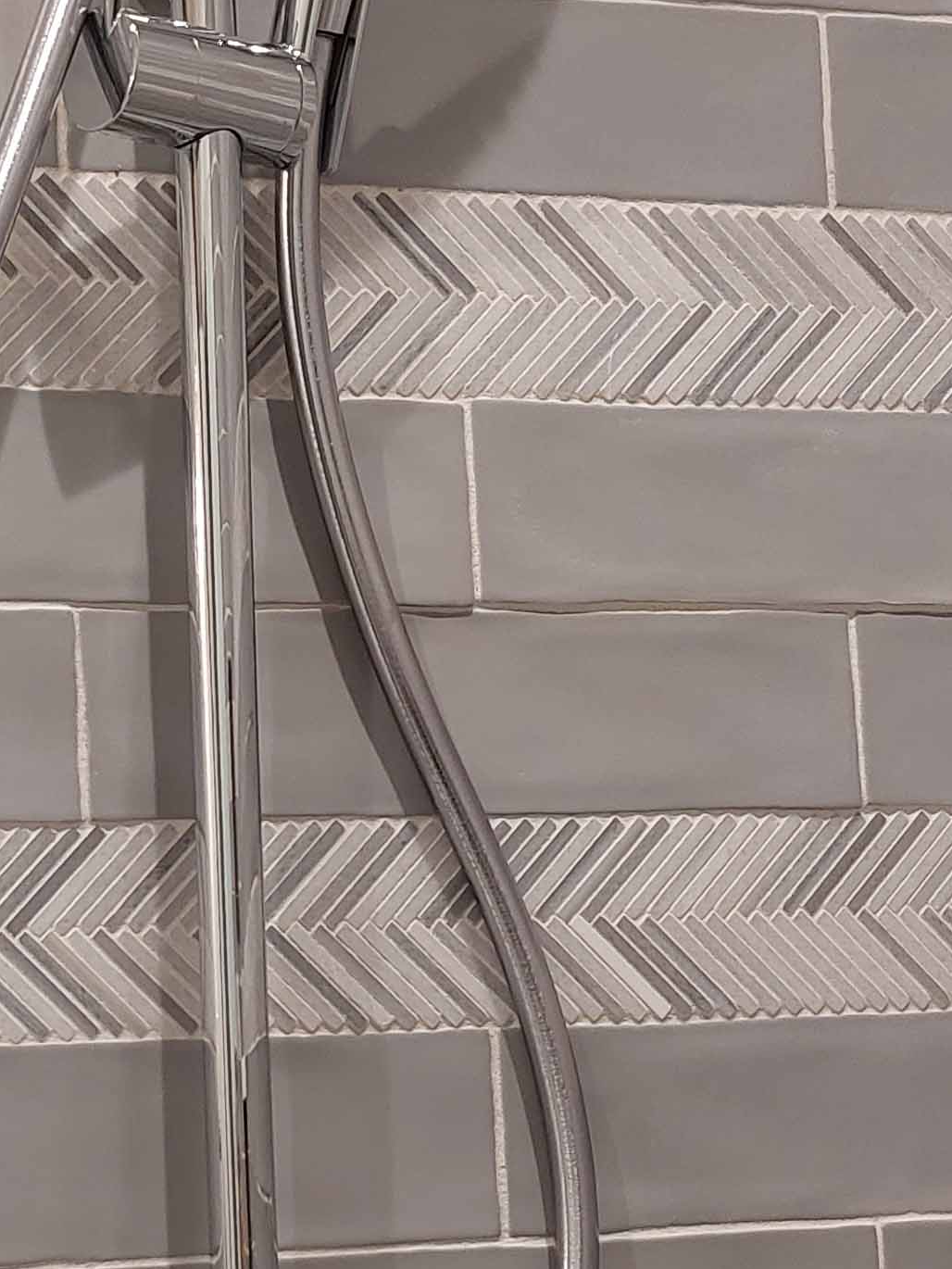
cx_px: 94
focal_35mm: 81
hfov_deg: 17.9
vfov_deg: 24.0
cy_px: 850
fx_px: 2969
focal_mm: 5.23
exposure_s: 1/60
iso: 200
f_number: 1.8
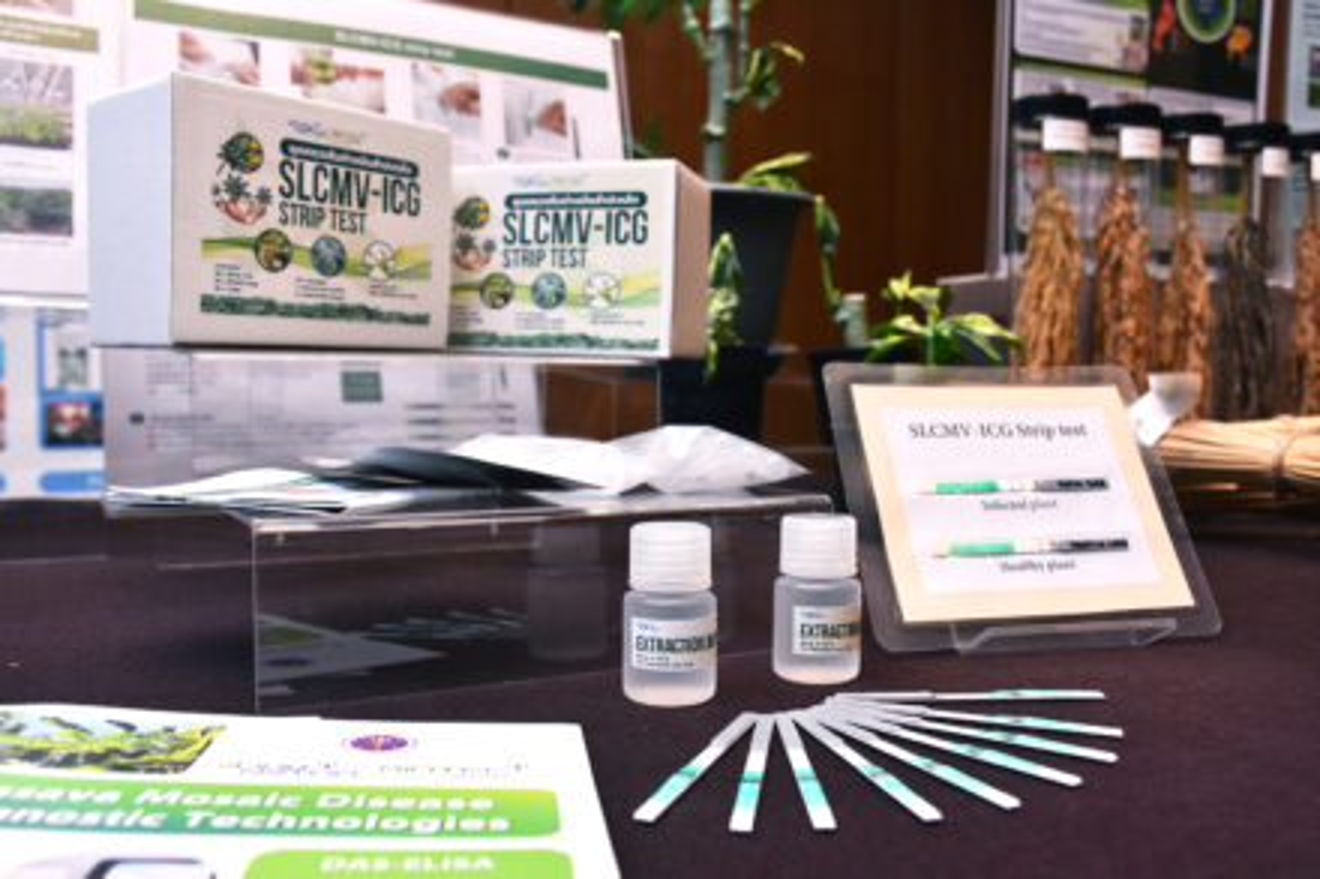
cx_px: 660
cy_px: 440
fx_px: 1209
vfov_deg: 39.9
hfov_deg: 57.2
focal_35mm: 33
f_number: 6.3
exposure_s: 1/160
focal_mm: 22
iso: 1250
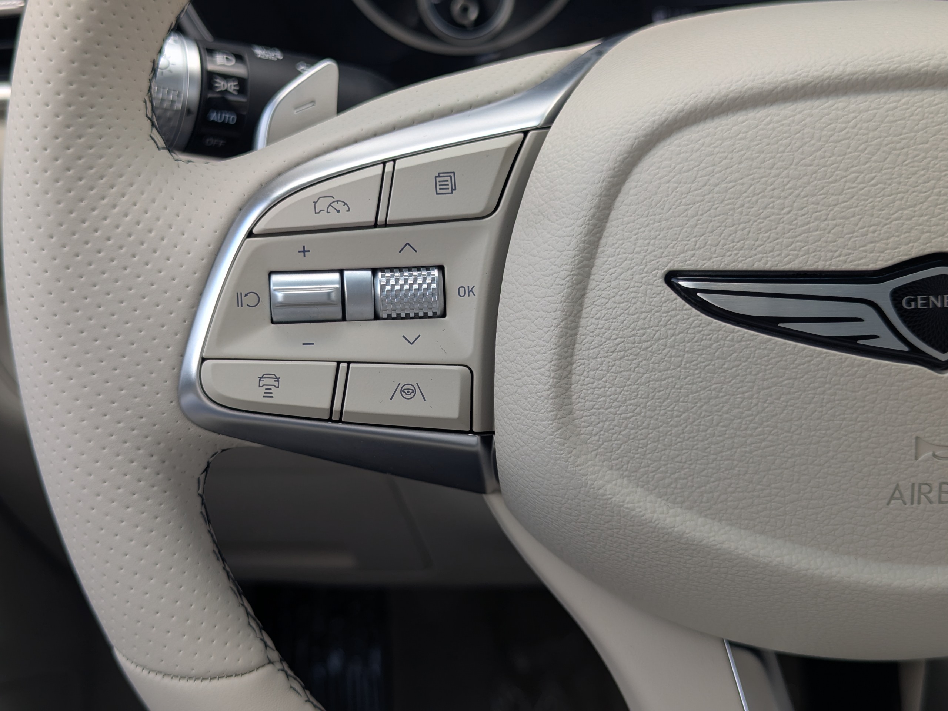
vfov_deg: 30.3
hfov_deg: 39.7
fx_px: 1315
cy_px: 356
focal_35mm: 48
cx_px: 474
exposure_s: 1/449
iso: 41
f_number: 1.85
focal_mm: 6.81
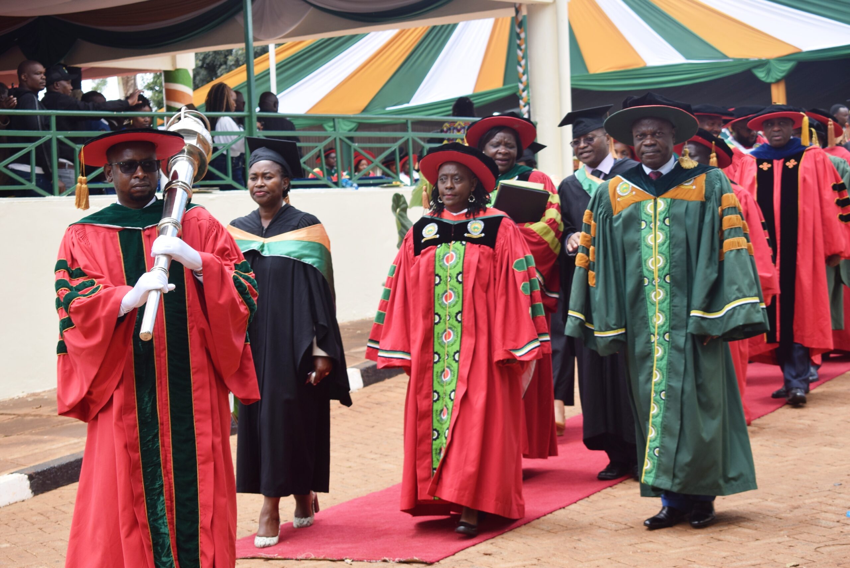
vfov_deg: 16.6
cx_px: 425
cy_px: 284
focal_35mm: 82
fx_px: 1949
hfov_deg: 24.6
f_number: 5.6
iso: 100
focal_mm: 55
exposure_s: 1/160
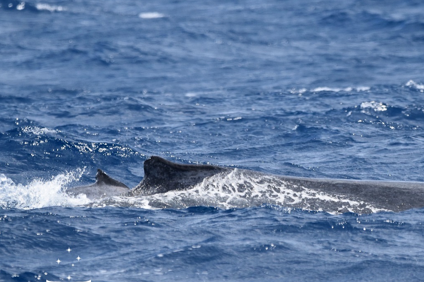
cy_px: 173
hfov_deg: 2.1
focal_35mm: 964
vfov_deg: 1.4
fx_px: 11351
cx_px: 268
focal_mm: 500
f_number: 6.3
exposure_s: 1/1600
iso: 400
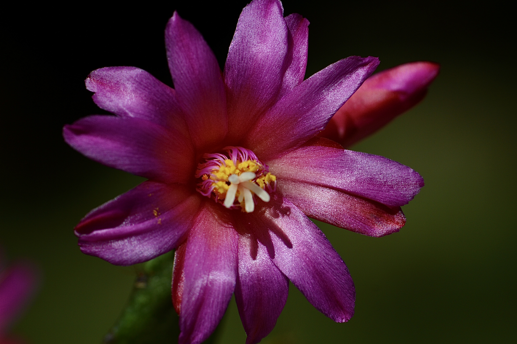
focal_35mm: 158
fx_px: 2260
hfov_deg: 13.1
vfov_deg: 8.7
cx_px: 258
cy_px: 172
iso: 100
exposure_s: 1/1000
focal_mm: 105
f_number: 11
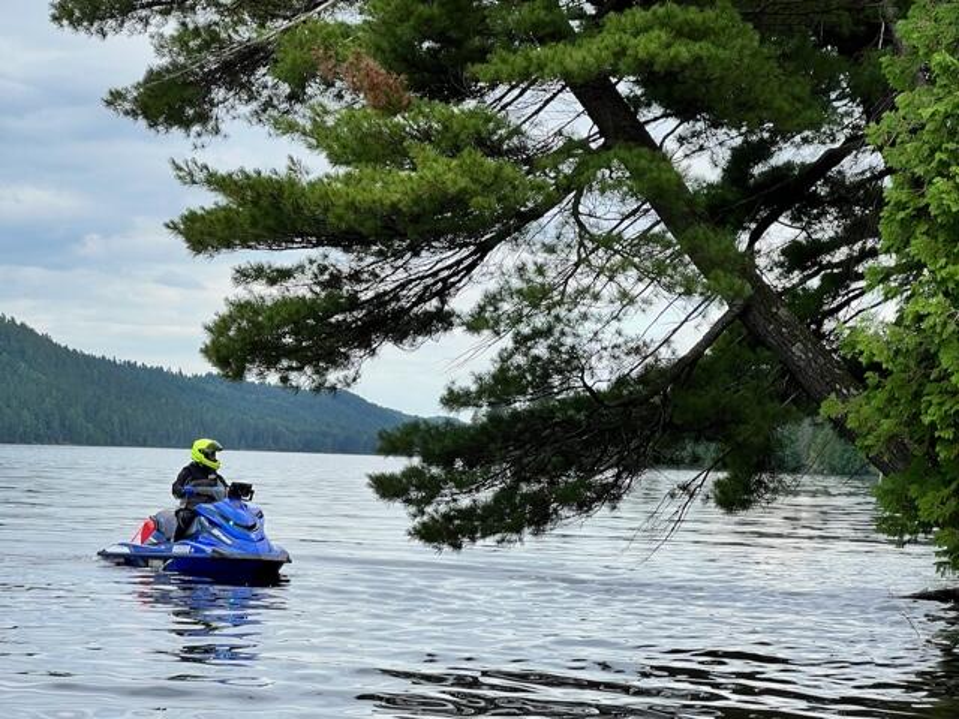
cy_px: 360
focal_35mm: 77
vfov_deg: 19.1
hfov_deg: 25.3
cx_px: 480
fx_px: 2133
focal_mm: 9
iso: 32
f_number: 2.8
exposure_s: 1/171
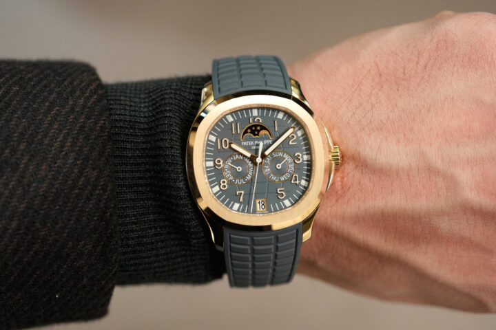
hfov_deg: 39.6
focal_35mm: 50
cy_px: 165
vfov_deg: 27.0
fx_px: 689
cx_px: 248
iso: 3200
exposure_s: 1/100
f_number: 3.5
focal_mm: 50
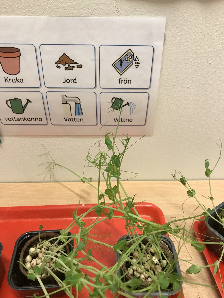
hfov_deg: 49.7
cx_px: 112
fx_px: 242
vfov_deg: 63.4
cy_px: 149
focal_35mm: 28
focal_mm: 3.99
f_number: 1.8
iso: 32
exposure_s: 1/33
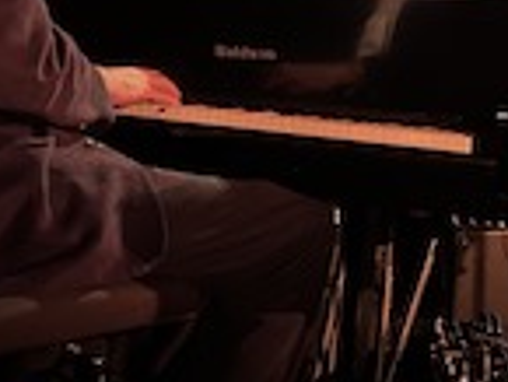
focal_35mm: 93
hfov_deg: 19.5
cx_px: 648
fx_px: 1366
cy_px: -77
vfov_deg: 15.3
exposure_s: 1/15
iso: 1000
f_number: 1.5
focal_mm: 5.7
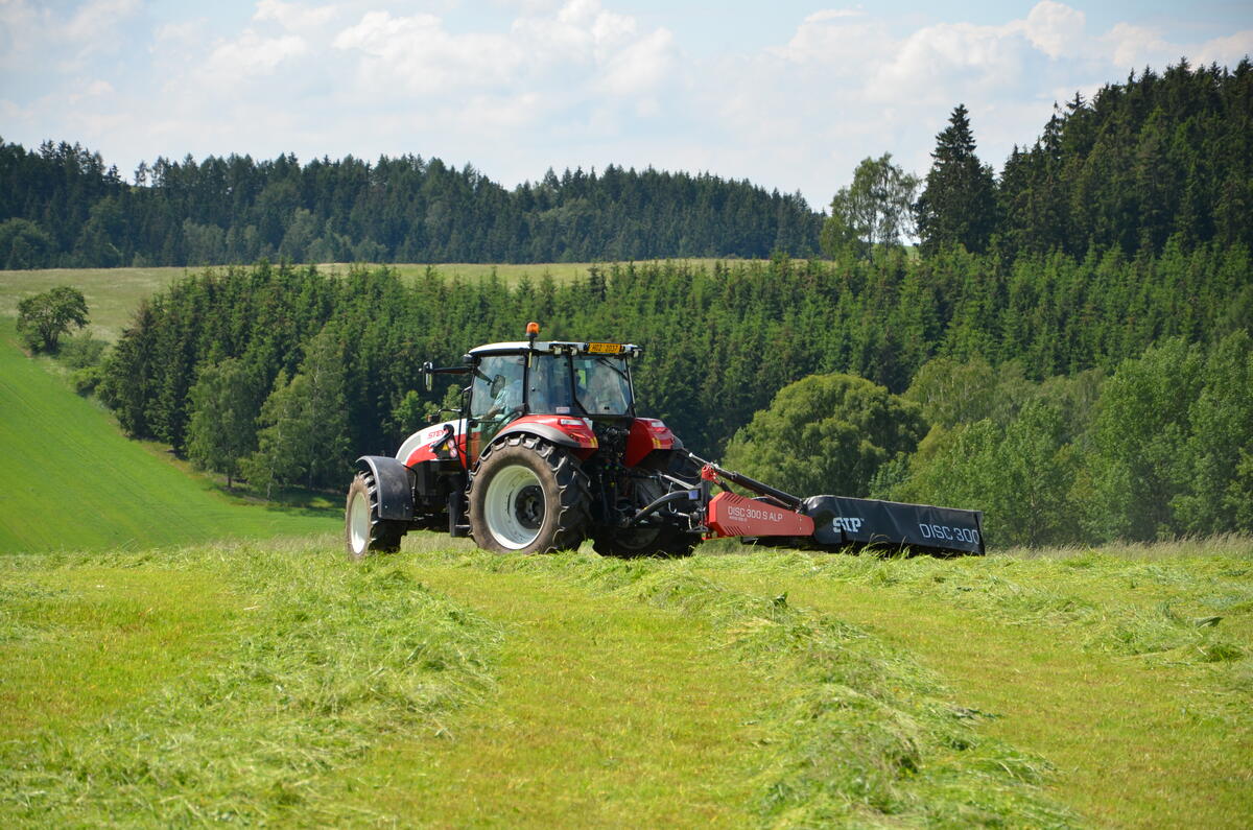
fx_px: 5471
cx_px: 626
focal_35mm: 158
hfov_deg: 13.1
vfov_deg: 8.7
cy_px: 415
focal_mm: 105
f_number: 5.6
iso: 400
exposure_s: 1/1250
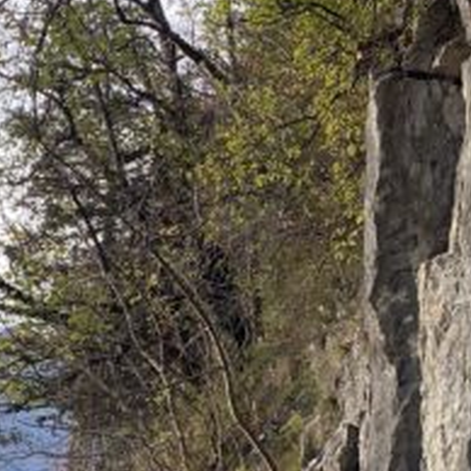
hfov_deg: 19.0
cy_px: 512
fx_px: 1401
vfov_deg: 18.4
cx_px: 146
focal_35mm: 91
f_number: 1.8
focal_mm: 4.25
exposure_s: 1/522
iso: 32
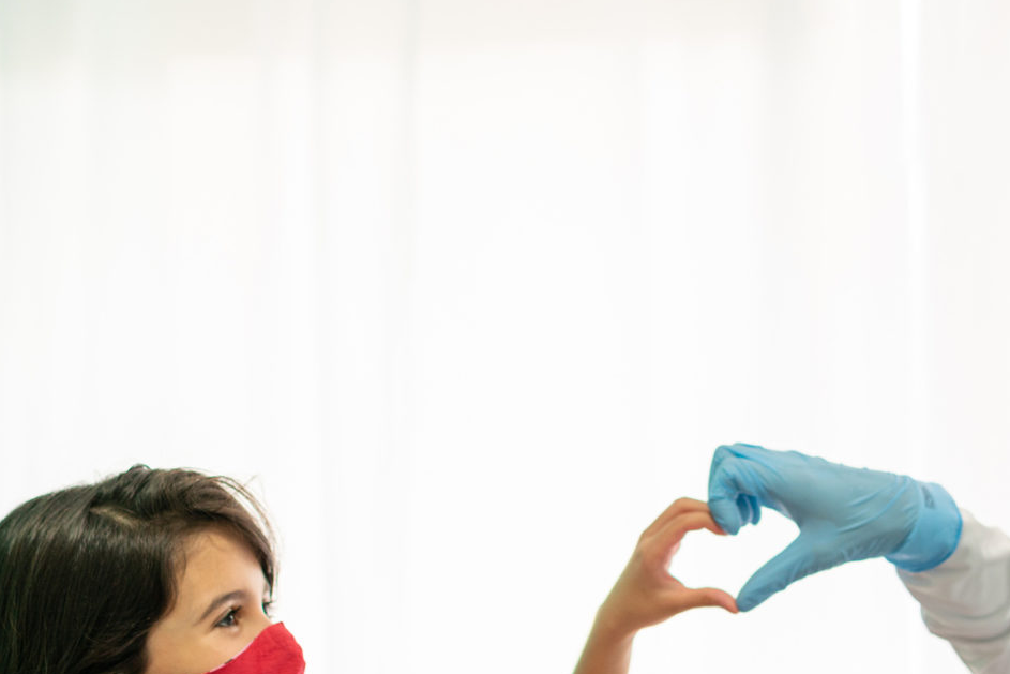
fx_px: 3142
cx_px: 715
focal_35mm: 112
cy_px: 484
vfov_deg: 12.2
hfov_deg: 18.2
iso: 500
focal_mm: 55
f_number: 2.5
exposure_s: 1/200
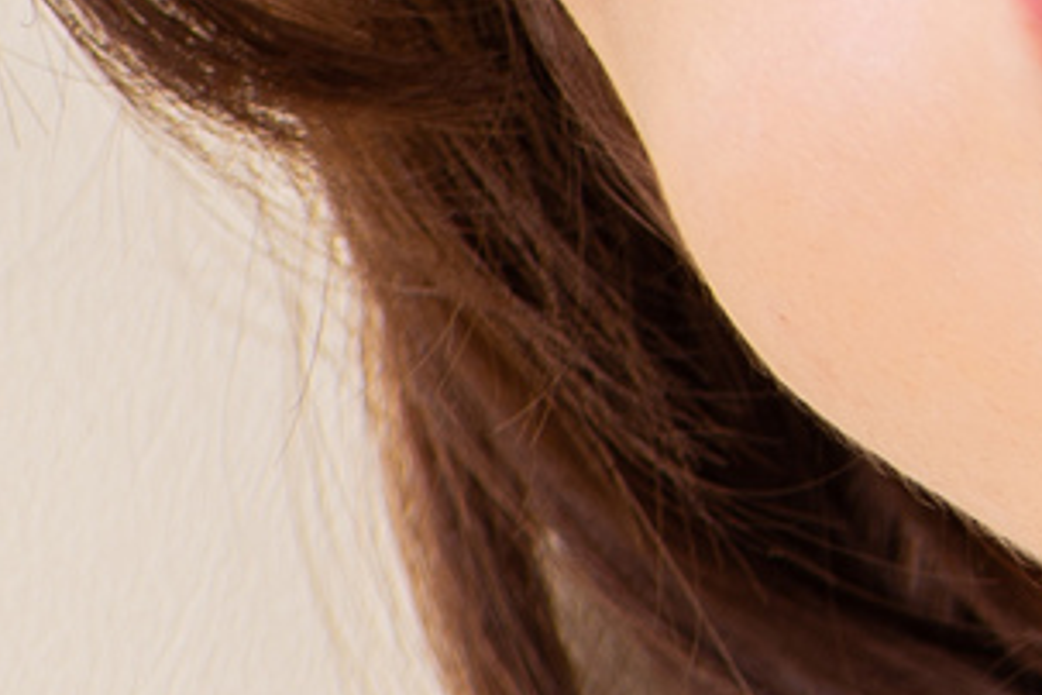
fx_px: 24109
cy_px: -798
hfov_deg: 2.4
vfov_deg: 1.6
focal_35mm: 833
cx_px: 3790
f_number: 5.6
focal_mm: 105
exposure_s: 1/100
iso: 100
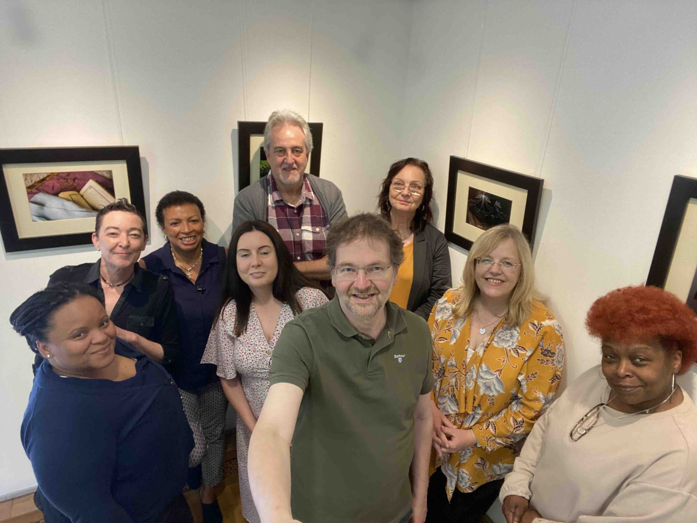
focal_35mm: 23
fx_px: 463
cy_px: 262
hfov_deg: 73.9
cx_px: 348
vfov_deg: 58.9
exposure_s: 1/50
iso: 250
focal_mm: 2.71
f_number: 2.2
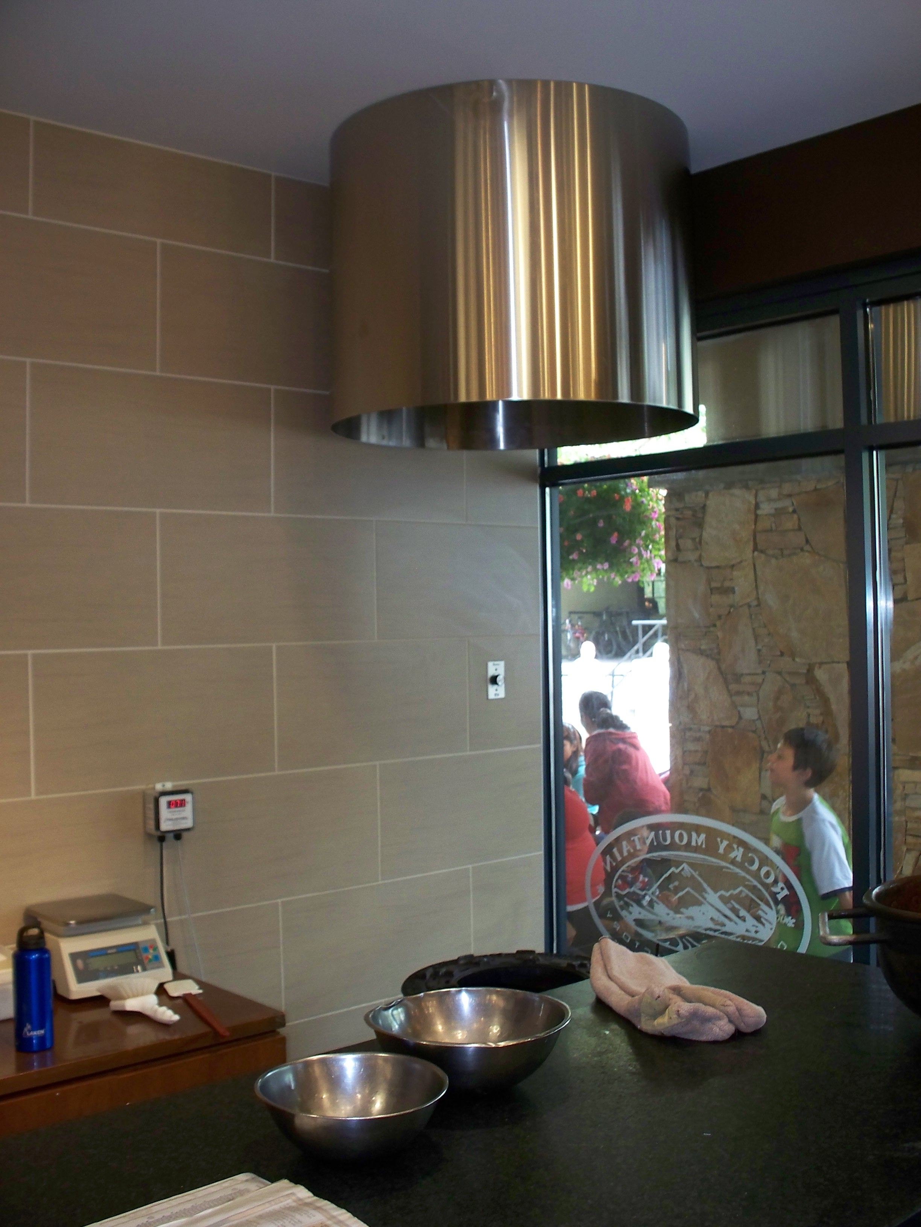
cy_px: 614
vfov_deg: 51.4
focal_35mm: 36
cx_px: 460
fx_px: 1277
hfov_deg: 39.7
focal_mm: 7.54
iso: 200
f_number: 2.8
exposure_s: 1/60
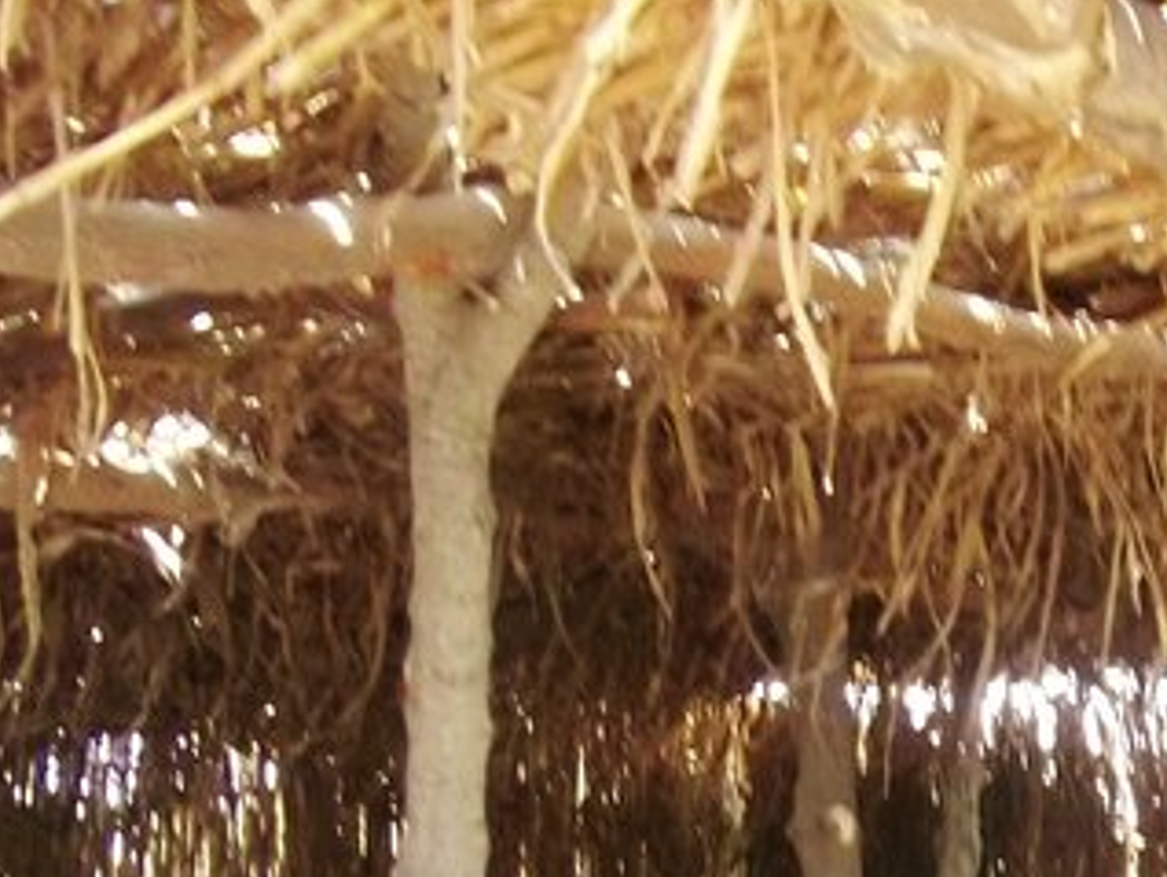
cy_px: 1328
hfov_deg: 17.4
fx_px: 3475
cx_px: 1688
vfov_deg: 13.5
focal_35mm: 103
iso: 138
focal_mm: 5.7
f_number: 2.9
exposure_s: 1/30
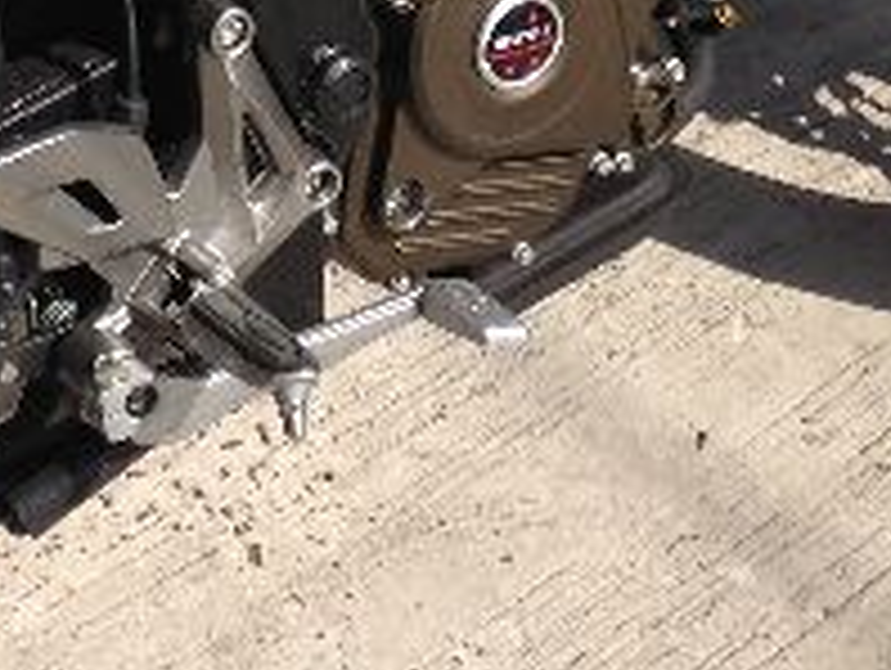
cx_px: -207
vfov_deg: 10.8
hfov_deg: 14.3
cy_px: -279
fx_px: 3428
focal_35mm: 133
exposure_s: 1/1748
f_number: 2.4
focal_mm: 4.12
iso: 50
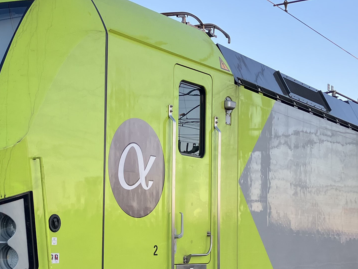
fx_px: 817
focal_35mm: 79
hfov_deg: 24.6
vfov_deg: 18.6
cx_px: 123
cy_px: 194
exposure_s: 1/235
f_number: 1.8
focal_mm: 3.99
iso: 25
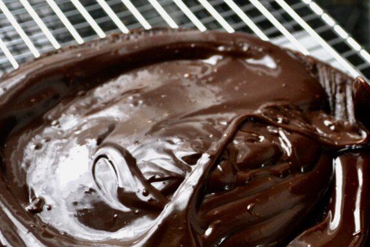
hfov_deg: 20.6
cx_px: 220
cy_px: 204
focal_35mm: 99
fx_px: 1017
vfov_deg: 13.7
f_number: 5
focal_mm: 38
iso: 2800
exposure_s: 1/60
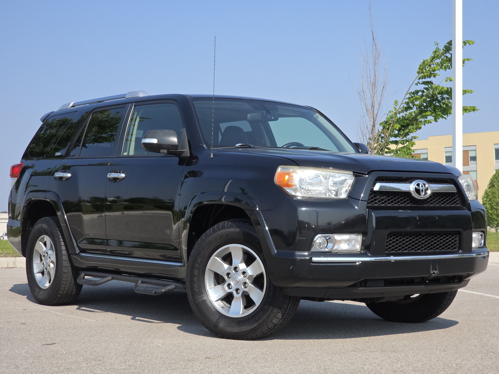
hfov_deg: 28.2
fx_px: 995
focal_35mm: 69
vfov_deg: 21.3
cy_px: 187
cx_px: 250
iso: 50
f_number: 2.4
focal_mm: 7.9
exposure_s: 1/1732
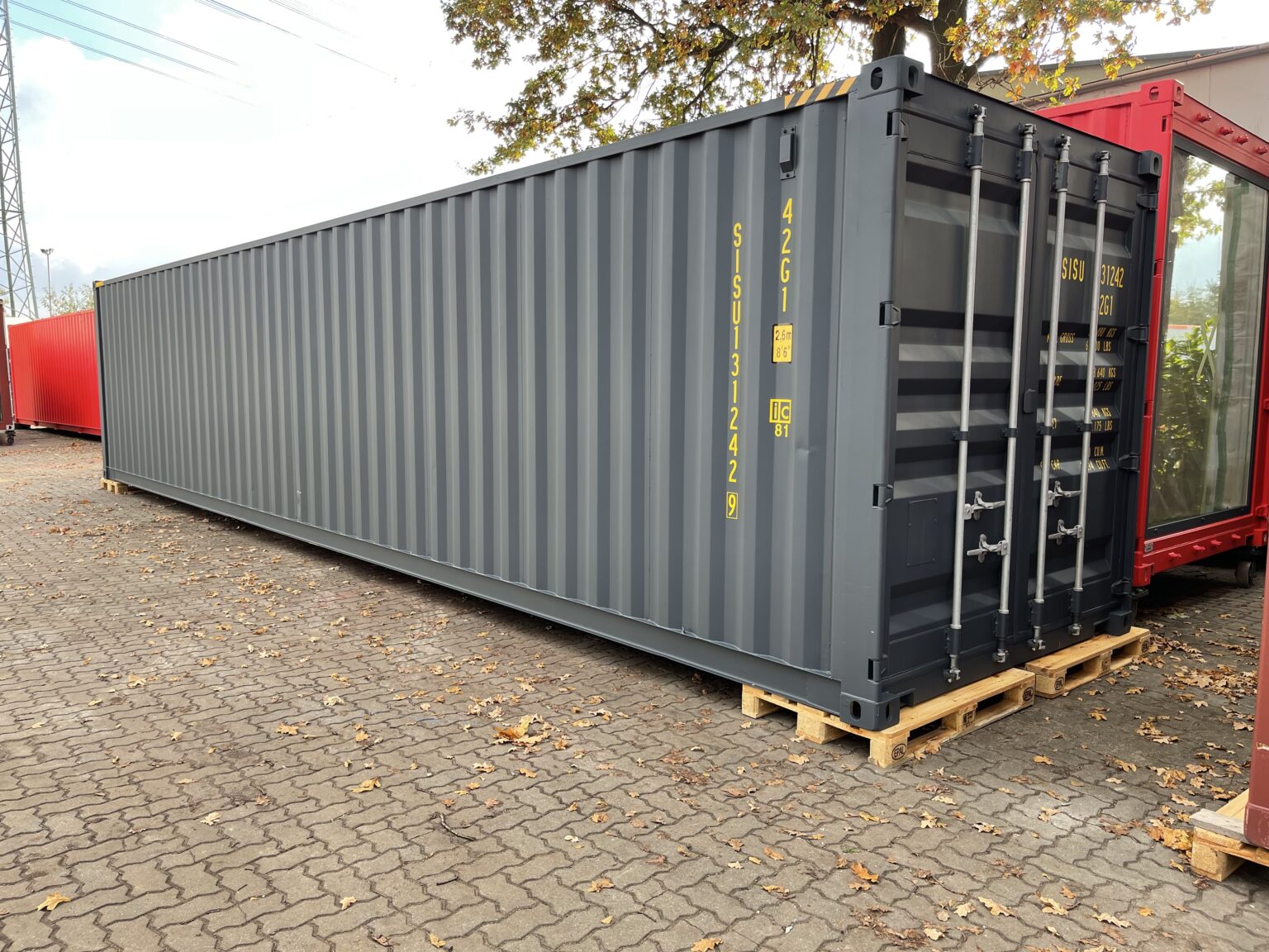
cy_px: 476
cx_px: 634
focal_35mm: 26
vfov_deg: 53.1
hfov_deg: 67.3
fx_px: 953
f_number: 1.6
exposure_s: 1/307
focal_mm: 5.1
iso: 32
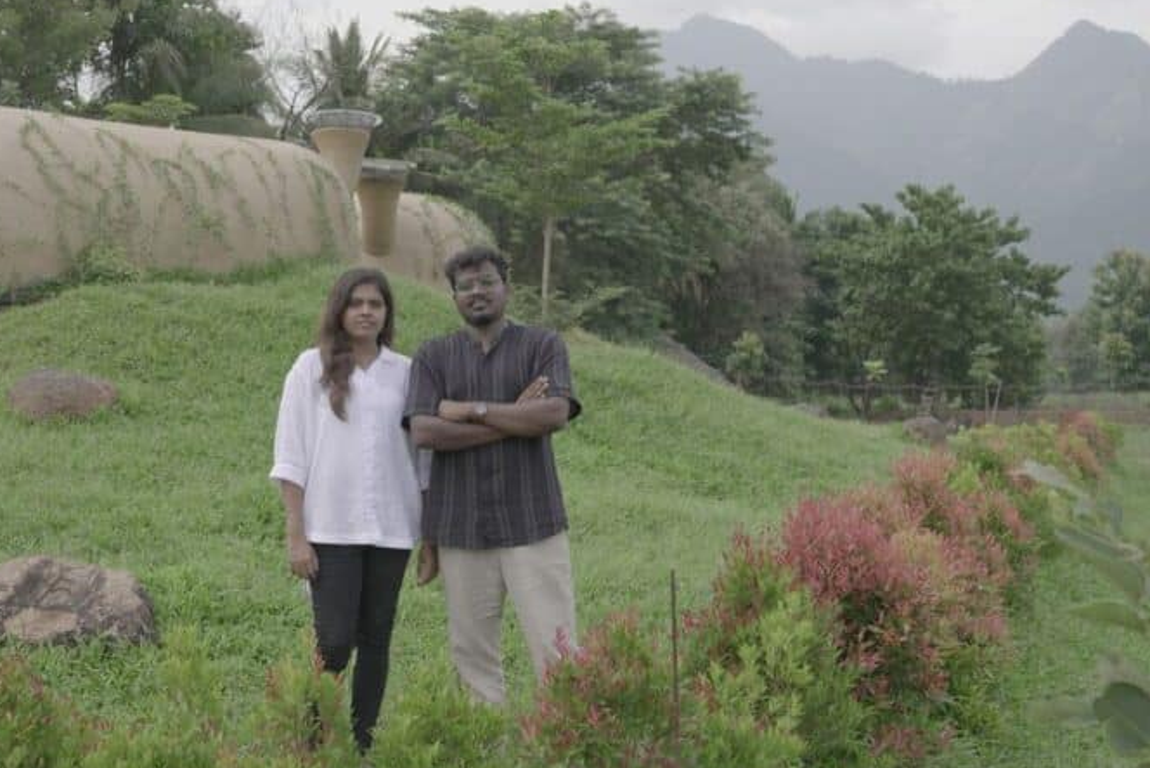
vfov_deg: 25.1
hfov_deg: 36.6
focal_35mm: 54
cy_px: 379
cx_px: 404
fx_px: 1725
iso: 500
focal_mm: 35
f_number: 4.5
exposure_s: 1/160
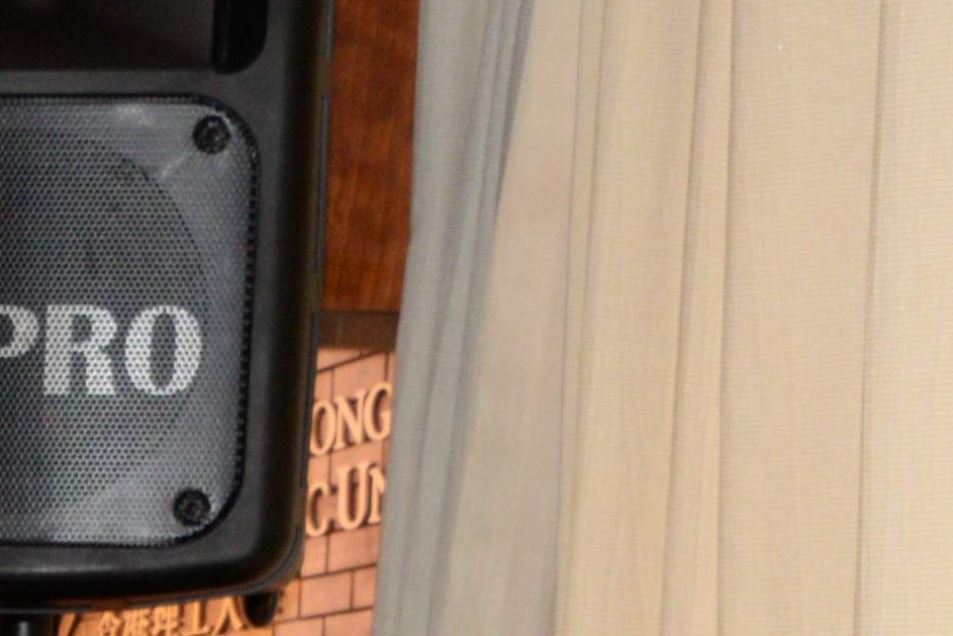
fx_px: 9269
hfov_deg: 5.7
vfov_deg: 3.8
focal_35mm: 350
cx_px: -1015
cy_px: 1882
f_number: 9
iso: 1400
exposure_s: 1/60
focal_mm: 56
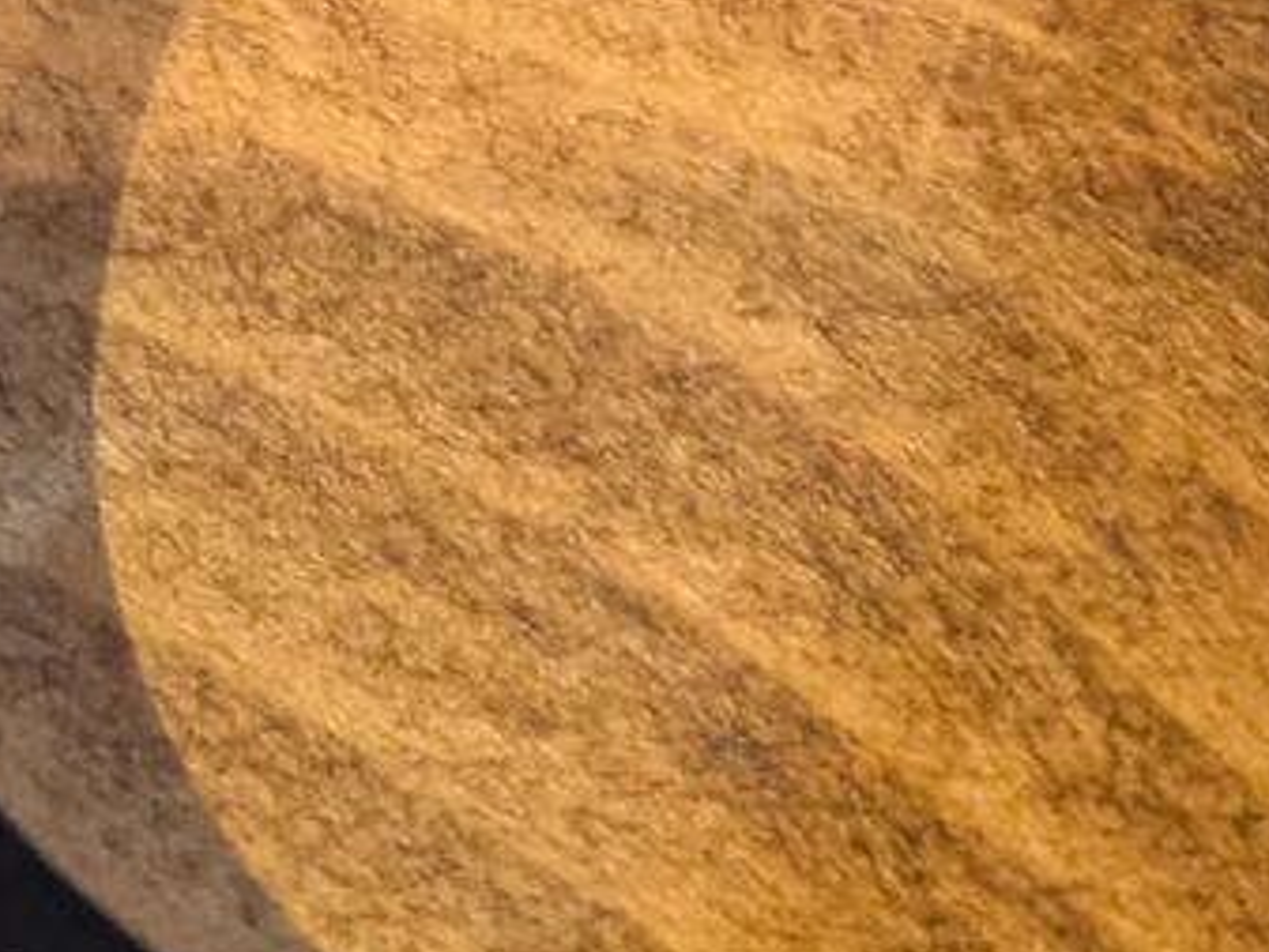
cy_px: -1242
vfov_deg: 9.2
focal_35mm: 146
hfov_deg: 13.0
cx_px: -399
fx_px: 5354
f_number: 1.68
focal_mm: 6.9
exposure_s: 1/100
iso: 775
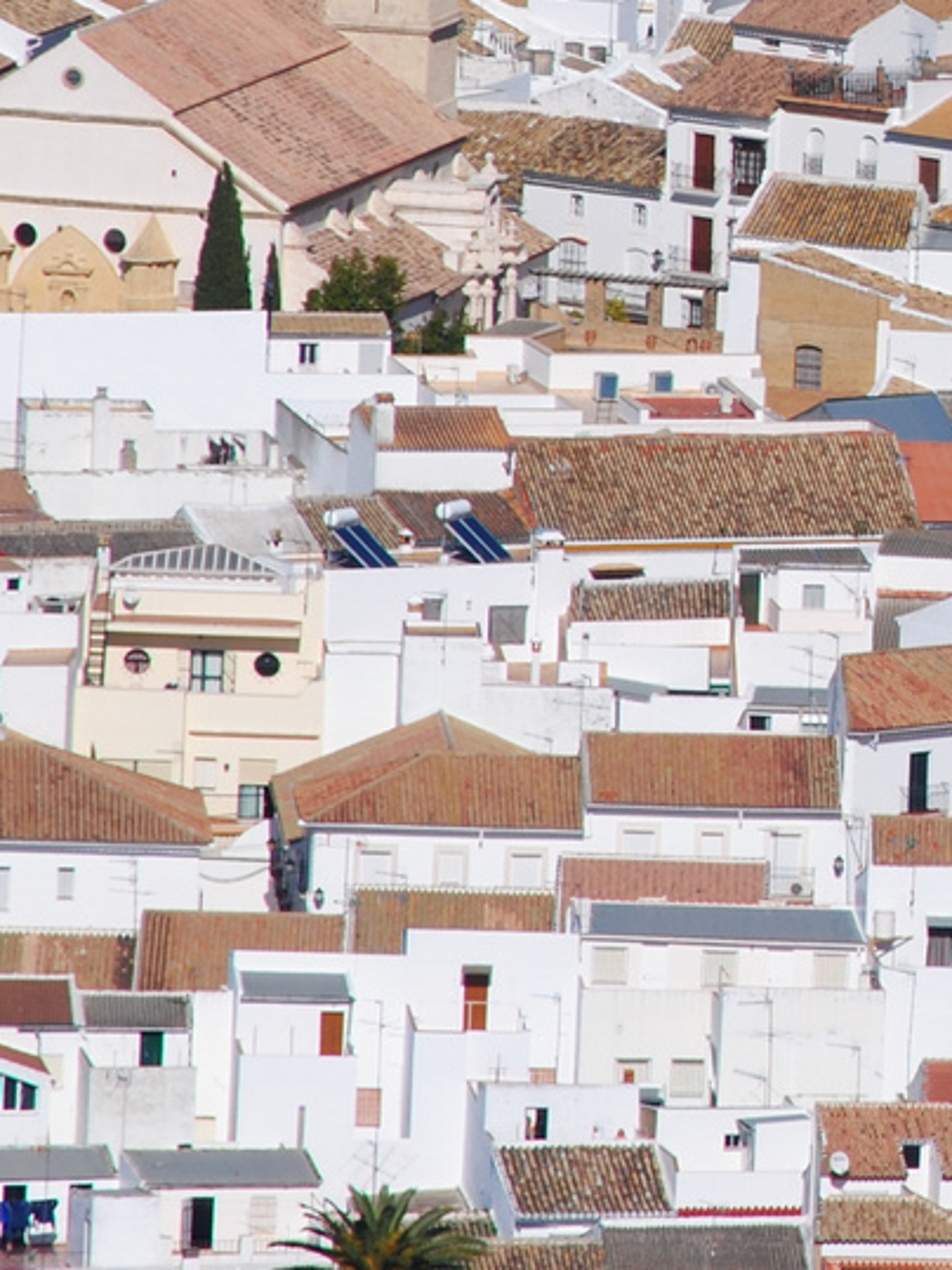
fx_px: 31731
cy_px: 73
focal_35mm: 865
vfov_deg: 2.3
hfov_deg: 1.7
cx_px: 1651
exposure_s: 1/320
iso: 100
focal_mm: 200
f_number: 10
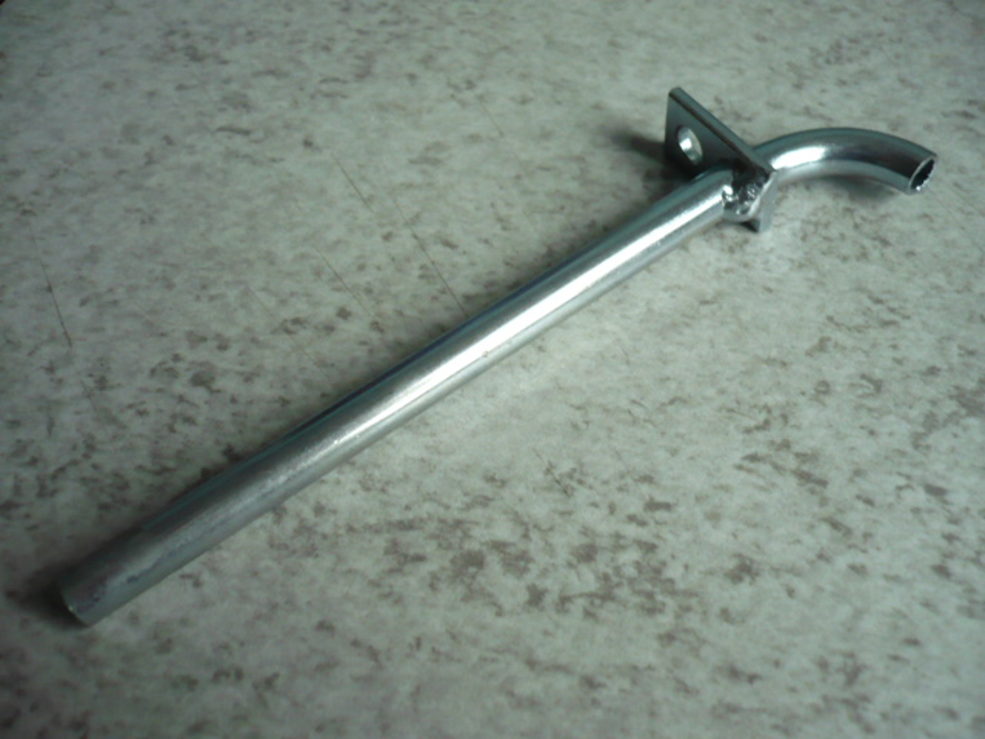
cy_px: 370
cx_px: 492
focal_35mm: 35
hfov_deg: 52.6
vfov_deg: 40.7
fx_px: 996
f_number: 2.8
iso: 200
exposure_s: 1/25
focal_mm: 5.8
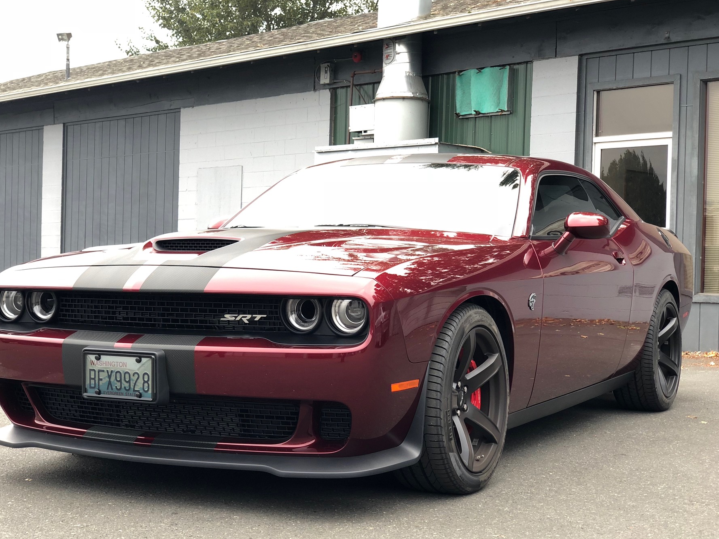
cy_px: 281
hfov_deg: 32.7
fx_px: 1226
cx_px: 317
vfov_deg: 24.8
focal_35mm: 59
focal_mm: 6
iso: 32
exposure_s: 1/60
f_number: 2.4
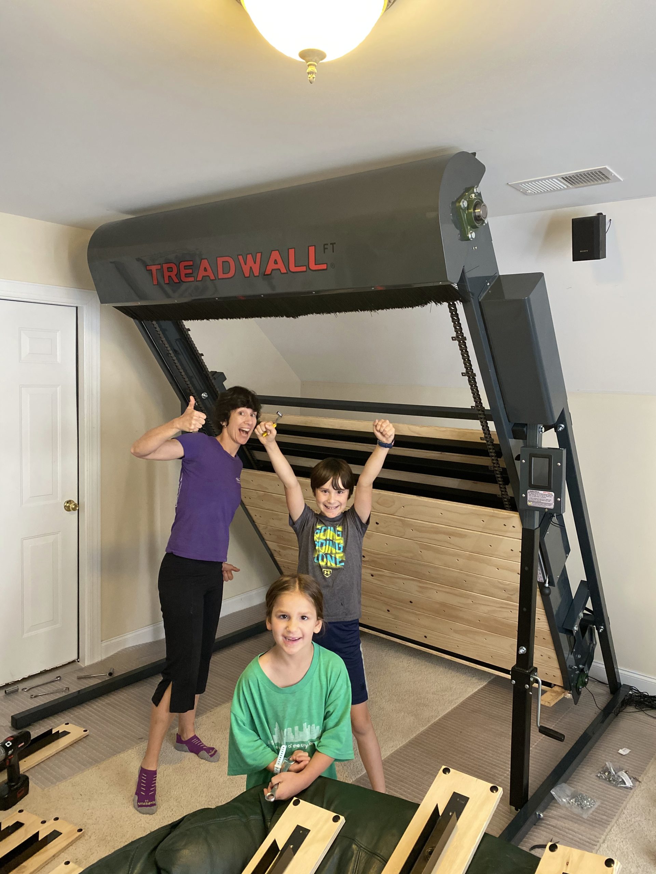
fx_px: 657
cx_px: 328
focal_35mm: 26
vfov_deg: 67.3
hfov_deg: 53.1
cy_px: 437
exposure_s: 1/60
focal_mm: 4.25
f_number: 1.8
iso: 400
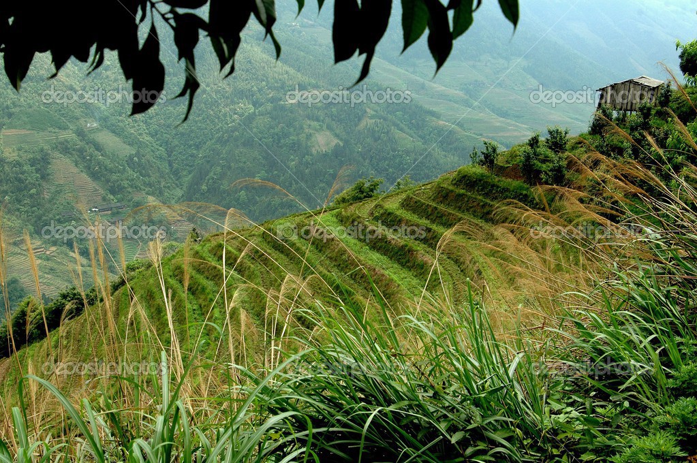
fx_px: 812
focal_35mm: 42
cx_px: 348
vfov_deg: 31.8
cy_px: 232
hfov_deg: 46.4
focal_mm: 28
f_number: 7.1
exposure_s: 1/200
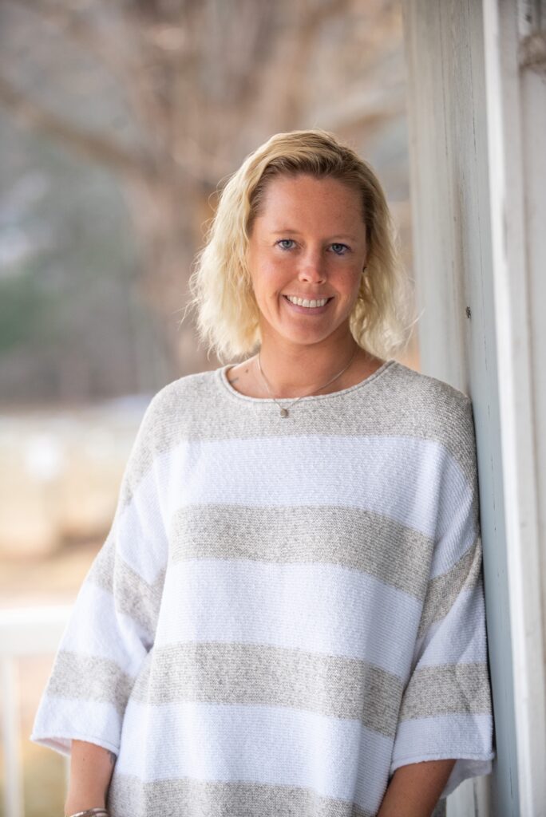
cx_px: 273
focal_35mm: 120
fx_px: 2726
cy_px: 408
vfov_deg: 17.1
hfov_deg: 11.4
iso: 800
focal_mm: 120
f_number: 5
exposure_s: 1/640
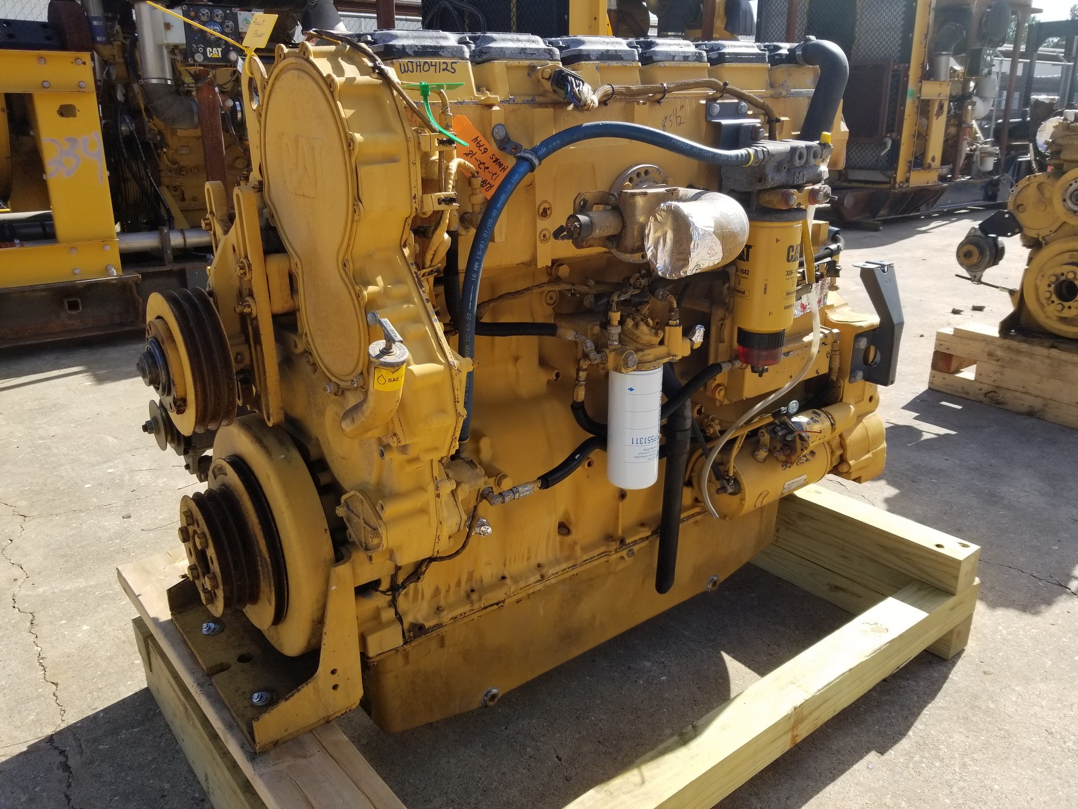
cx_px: 539
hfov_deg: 67.3
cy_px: 404
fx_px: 810
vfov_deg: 53.1
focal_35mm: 26
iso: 50
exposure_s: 1/1512
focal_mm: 4.25
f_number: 1.7
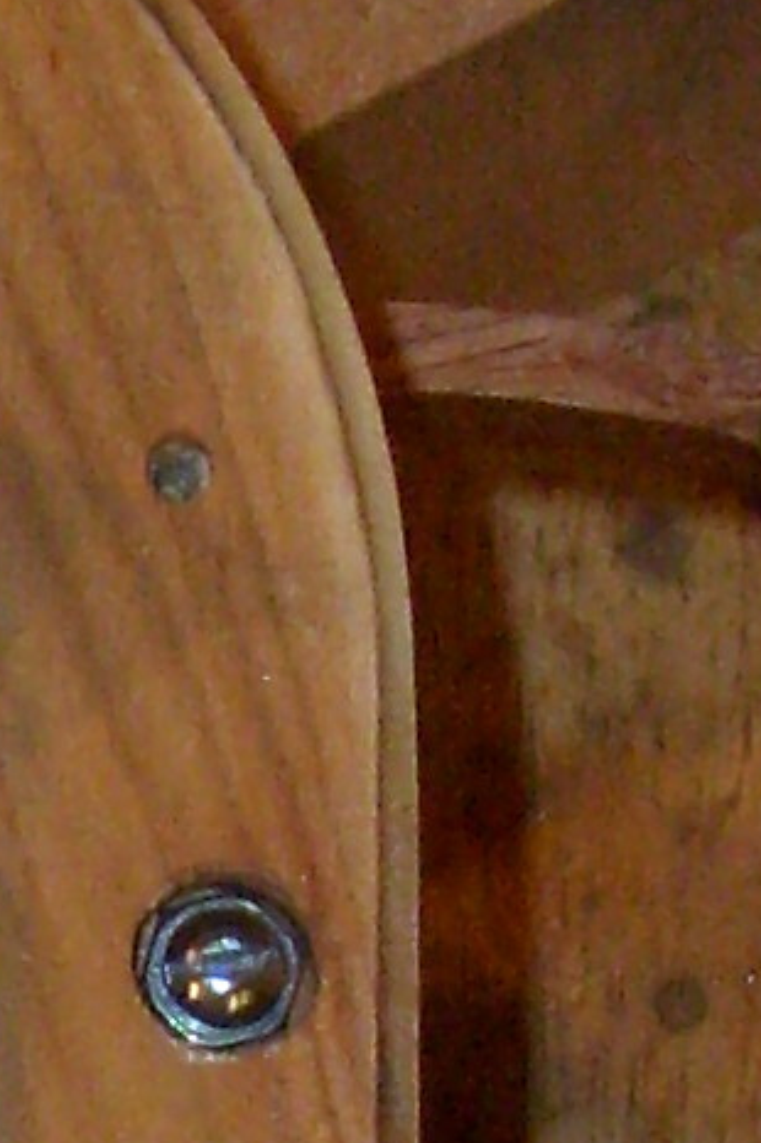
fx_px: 10383
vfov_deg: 6.1
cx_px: -783
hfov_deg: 4.1
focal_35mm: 327
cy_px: 2691
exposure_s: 1/60
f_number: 3.3
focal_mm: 8.7
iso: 100
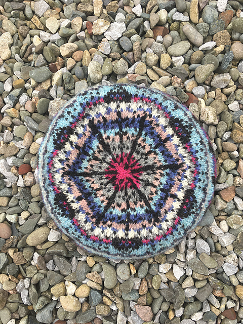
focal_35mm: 29
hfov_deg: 48.2
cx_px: 122
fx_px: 271
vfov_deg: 61.7
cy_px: 162
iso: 25
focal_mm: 4.15
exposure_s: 1/490
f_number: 2.2
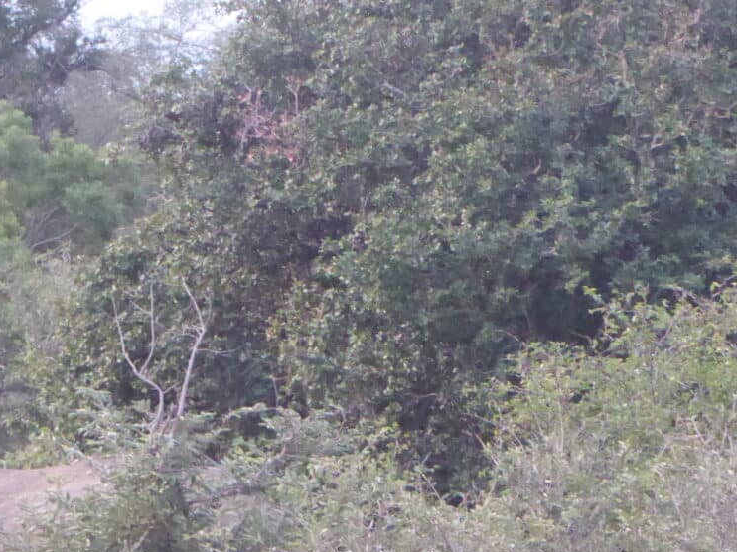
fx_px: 13792
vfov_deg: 2.3
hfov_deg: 3.1
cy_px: 405
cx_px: 101
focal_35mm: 648
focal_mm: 50.5
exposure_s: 1/80
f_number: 5.7
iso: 1600
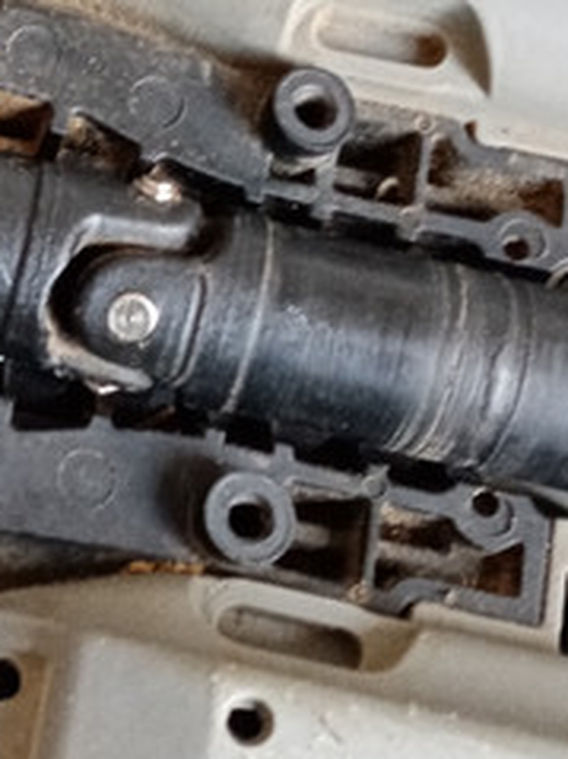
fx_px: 1905
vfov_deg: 22.4
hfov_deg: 16.2
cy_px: 254
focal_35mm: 87
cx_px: -136
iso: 295
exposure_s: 1/33.3
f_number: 1.8
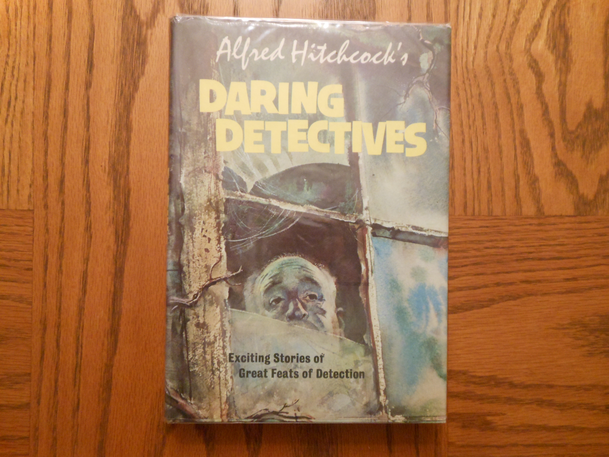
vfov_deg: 54.9
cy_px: 228
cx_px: 304
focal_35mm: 25
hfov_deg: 69.4
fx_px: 440
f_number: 3.2
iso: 400
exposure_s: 1/5
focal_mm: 4.5
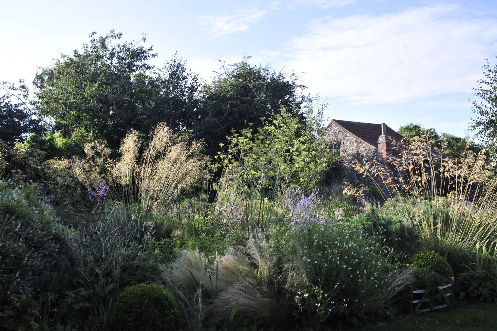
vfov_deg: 37.8
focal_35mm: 35
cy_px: 166
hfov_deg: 54.5
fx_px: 483
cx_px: 248
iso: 400
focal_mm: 35
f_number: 9
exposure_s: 1/320
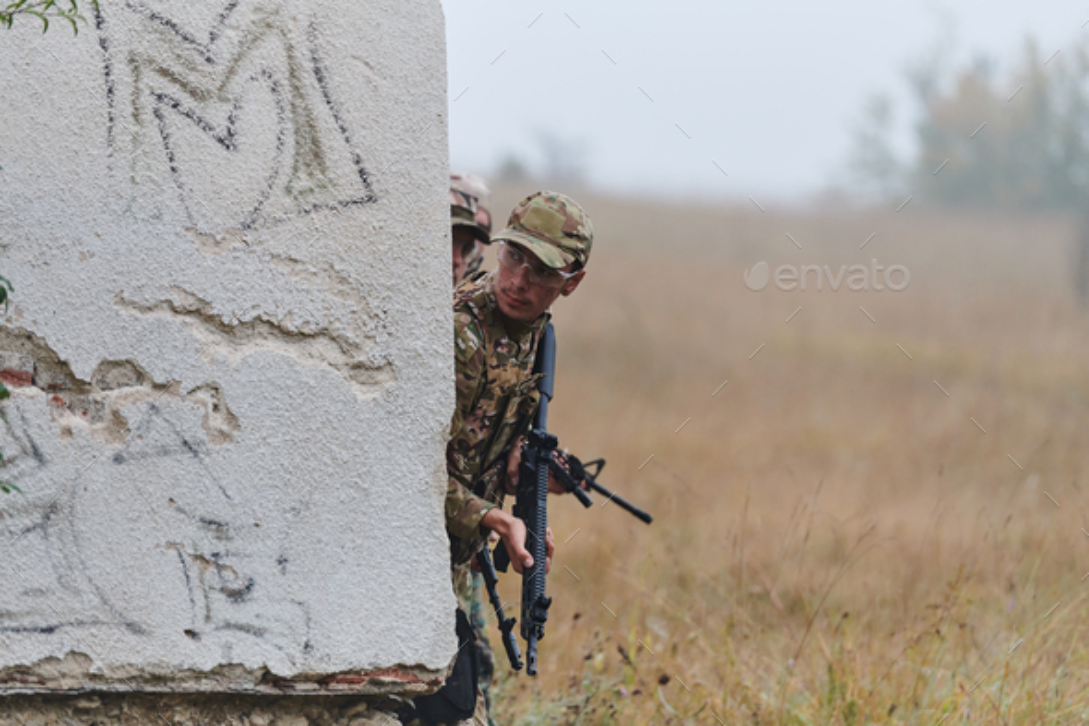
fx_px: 6048
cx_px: 544
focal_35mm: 200
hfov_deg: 10.3
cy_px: 363
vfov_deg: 6.9
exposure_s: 1/640
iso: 640
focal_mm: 200
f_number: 3.5
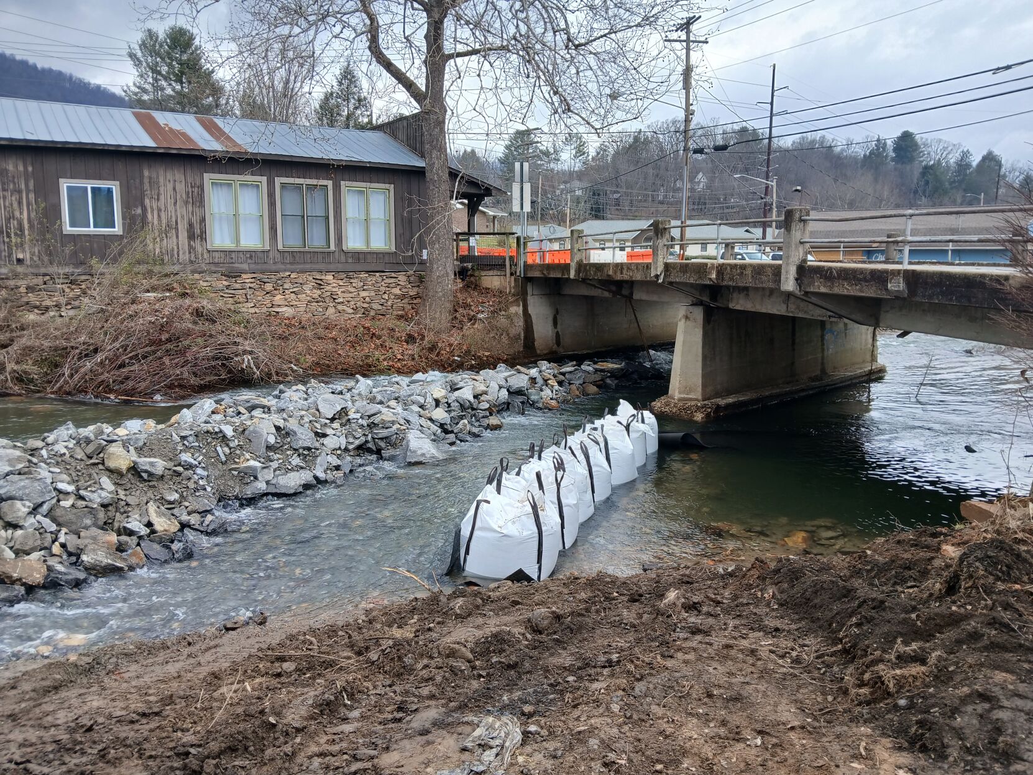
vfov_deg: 53.1
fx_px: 776
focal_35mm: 26
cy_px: 388
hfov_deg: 67.3
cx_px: 516
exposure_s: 1/120
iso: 20
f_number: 1.8
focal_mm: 3.98
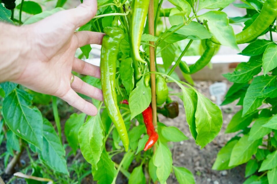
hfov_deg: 51.9
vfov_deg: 35.9
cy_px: 92
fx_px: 285
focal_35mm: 37
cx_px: 138
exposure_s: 1/200
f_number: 4
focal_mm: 37
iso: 640
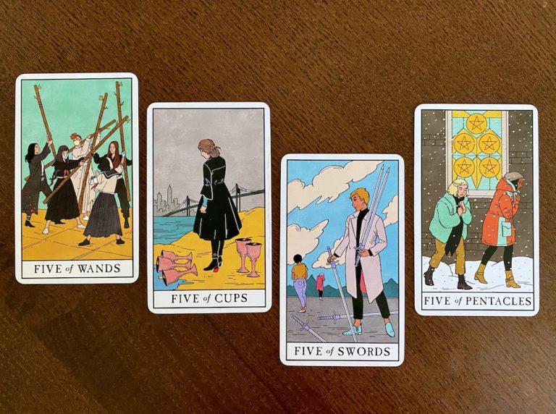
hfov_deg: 67.4
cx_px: 278
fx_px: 417
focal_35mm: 26
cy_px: 207
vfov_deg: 52.9
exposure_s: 1/60
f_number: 1.8
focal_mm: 4.25
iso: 400
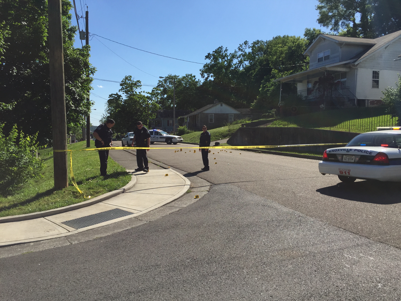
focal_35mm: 29
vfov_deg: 48.2
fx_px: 336
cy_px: 150
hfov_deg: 61.7
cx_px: 200
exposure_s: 1/2825
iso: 32
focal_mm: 4.15
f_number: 2.2
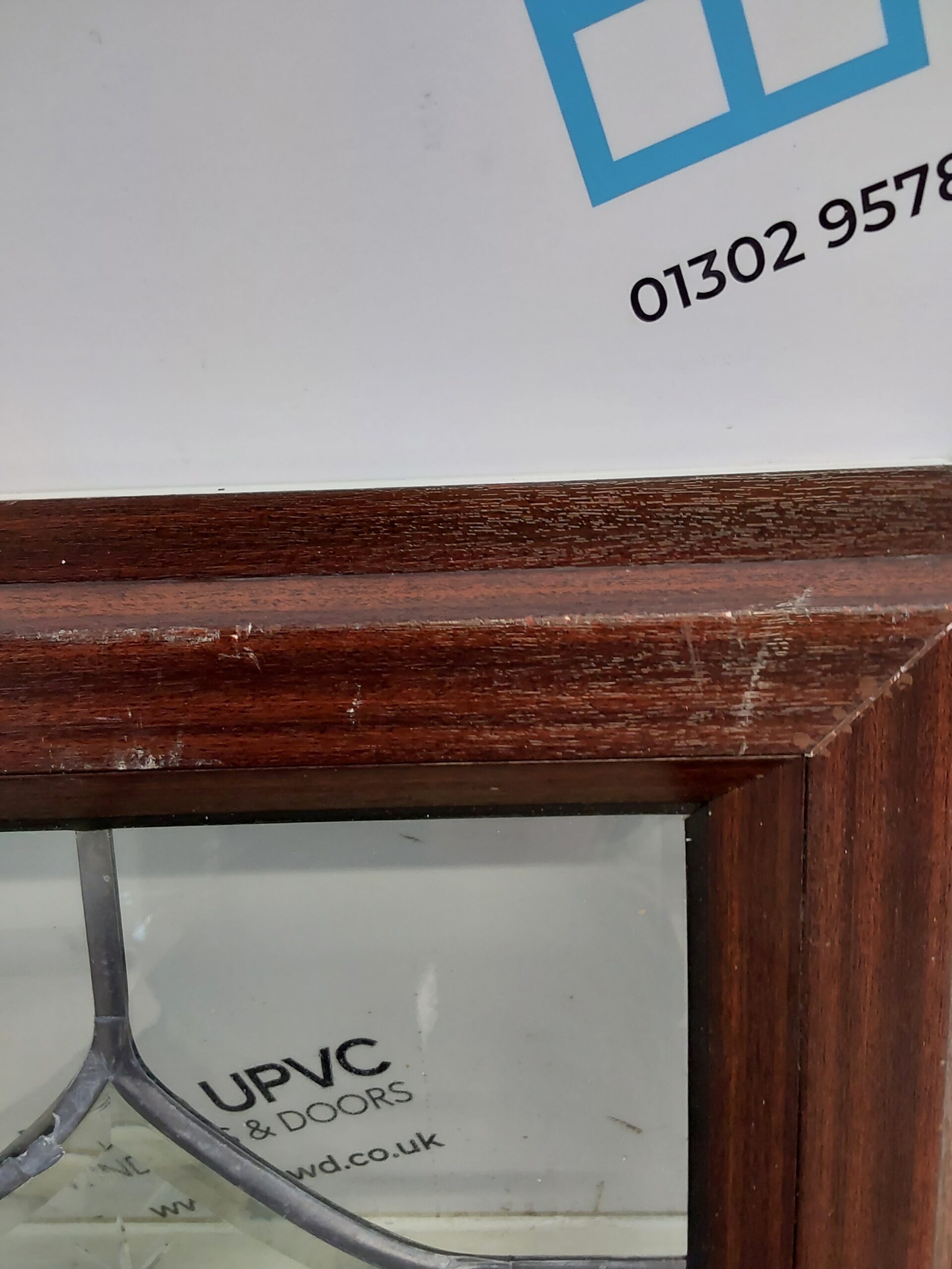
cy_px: 634
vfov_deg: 63.4
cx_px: 476
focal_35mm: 28
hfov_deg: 49.7
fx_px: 1027
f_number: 1.9
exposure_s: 1/50
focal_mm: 2.91
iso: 100
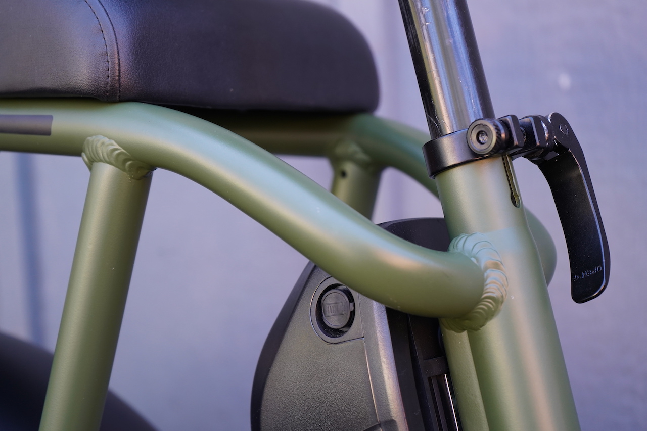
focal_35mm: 64
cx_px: 324
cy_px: 216
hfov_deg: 31.4
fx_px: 1150
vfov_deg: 21.2
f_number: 5.6
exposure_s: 1/160
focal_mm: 64
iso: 1000
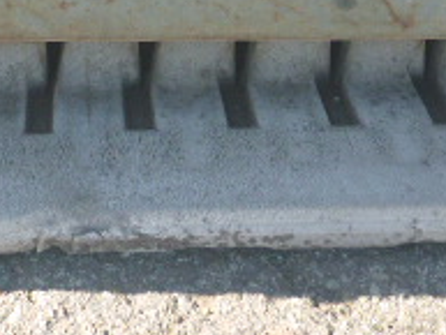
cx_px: 90
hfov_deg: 23.2
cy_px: -215
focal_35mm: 83
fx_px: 1070
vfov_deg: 15.8
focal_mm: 4.5
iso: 100
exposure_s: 1/100
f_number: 3.9
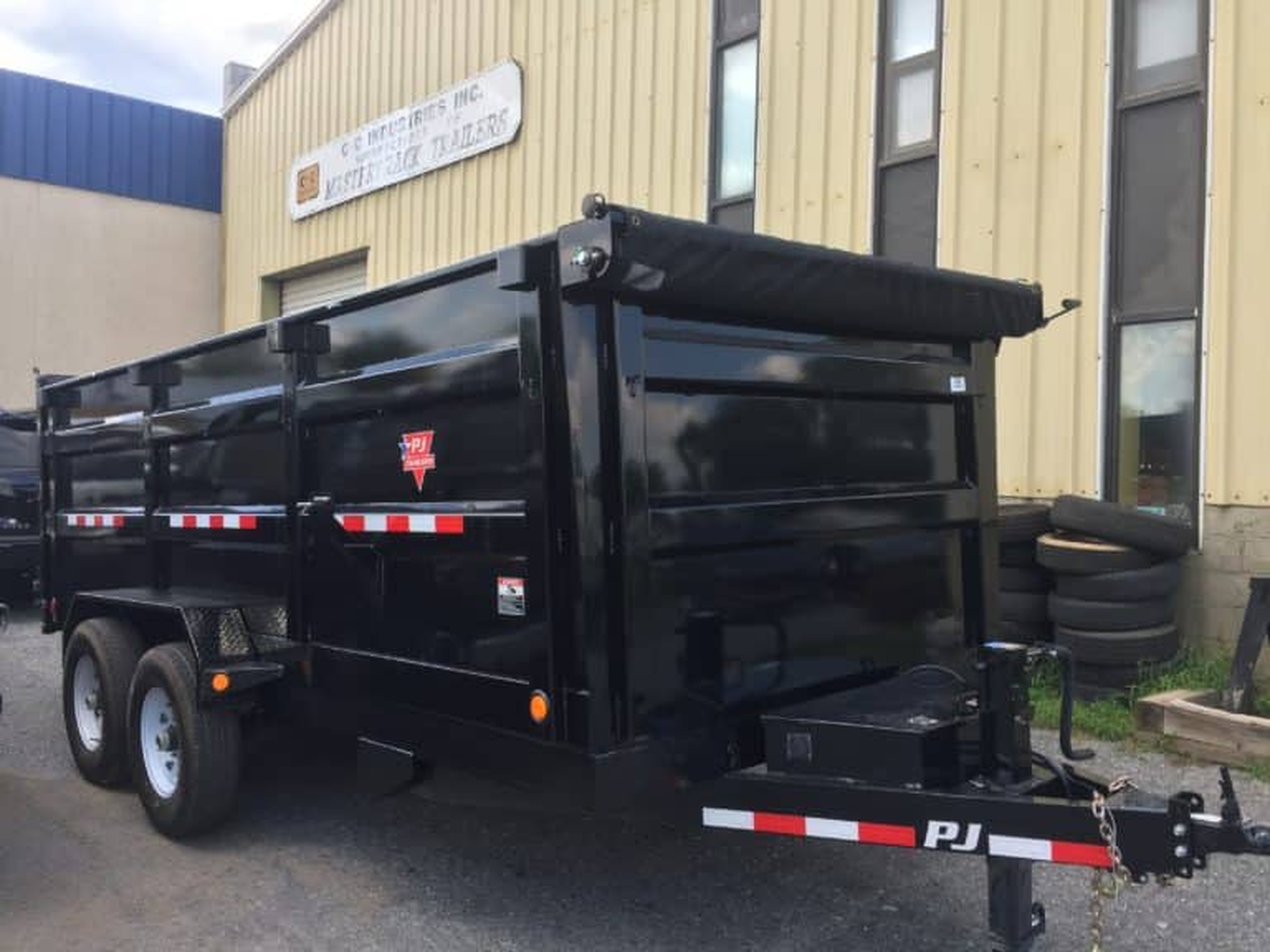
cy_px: 476
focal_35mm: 29
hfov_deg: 61.7
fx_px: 1064
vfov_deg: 48.2
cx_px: 635
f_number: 2.2
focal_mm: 4.15
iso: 32
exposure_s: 1/444
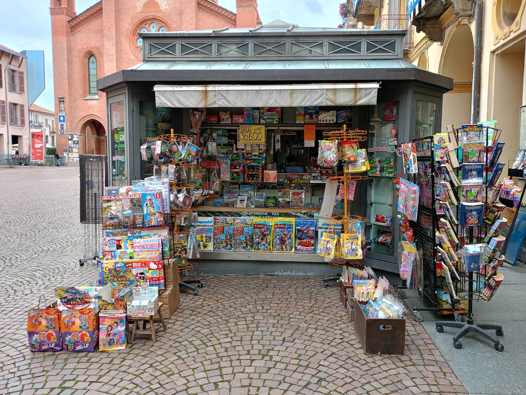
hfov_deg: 60.0
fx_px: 456
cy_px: 198
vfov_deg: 46.8
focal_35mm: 30
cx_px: 270
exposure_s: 1/100
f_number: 1.79
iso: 122
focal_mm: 4.7
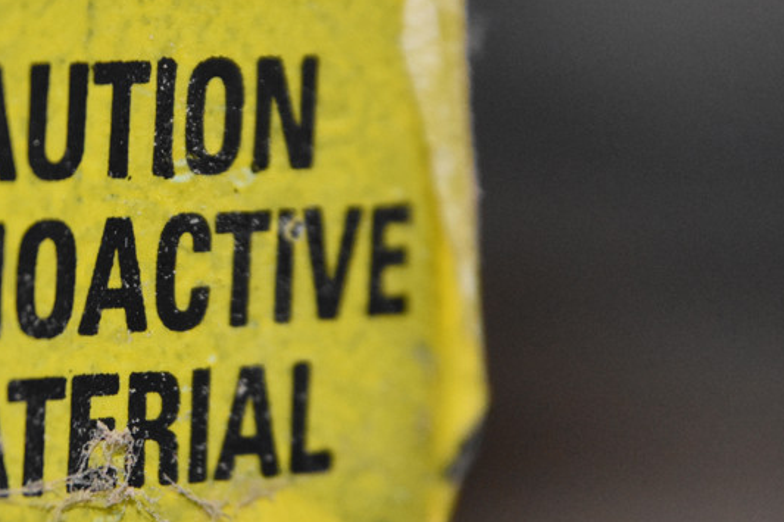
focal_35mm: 1014
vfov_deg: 1.4
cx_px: 53
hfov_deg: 2.0
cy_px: 206
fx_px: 22075
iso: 5000
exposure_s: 1/60
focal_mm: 300
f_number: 6.3
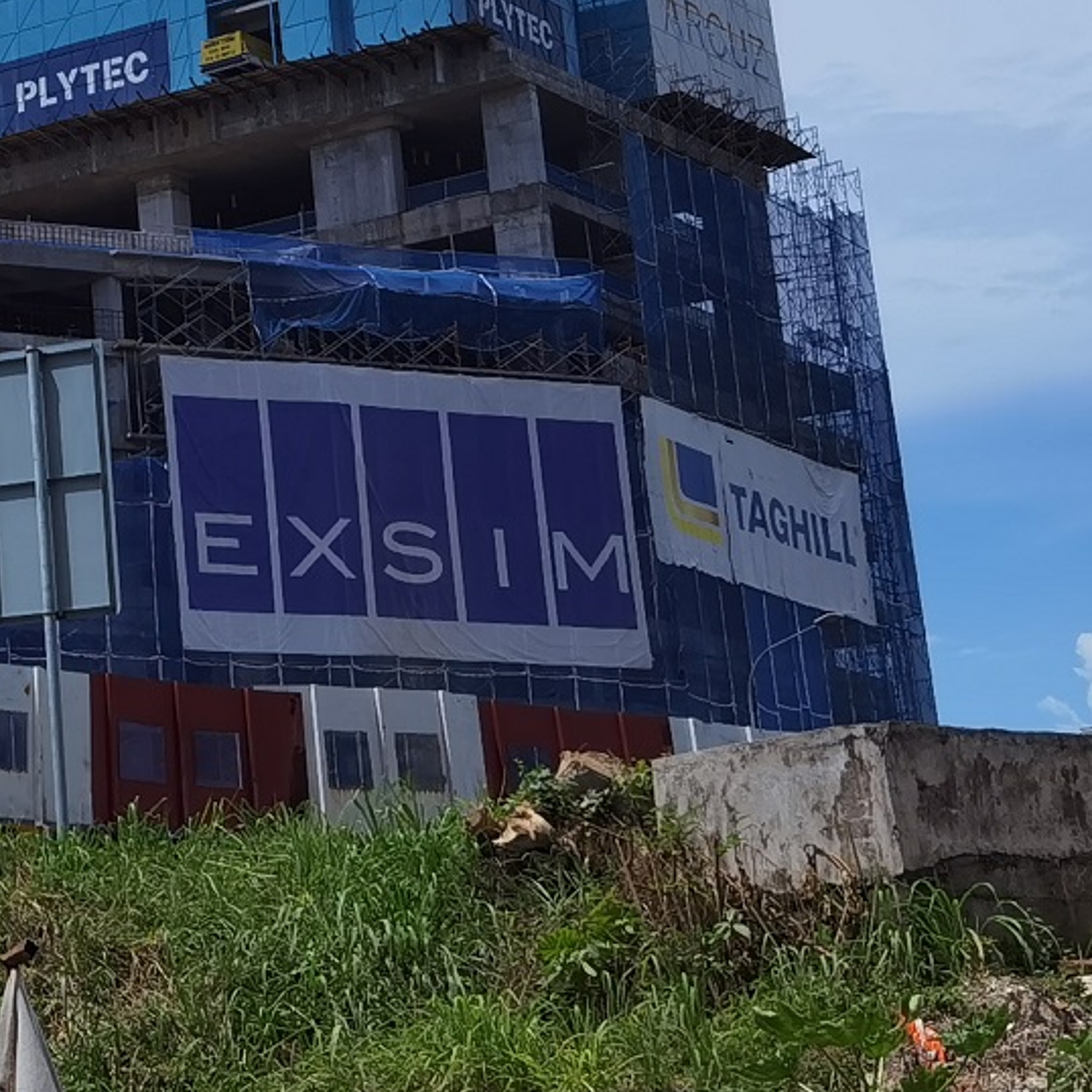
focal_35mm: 97
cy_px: 90
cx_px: -515
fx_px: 3462
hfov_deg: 16.4
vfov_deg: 17.6
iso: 50
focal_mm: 6.71
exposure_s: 1/12048
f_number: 1.9
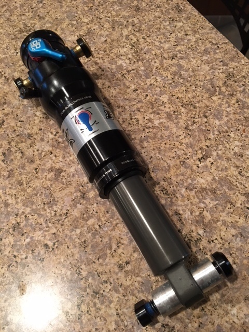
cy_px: 166
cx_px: 124
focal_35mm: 29
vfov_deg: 61.7
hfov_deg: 48.2
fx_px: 278
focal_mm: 4.15
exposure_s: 1/30
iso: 200
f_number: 2.2
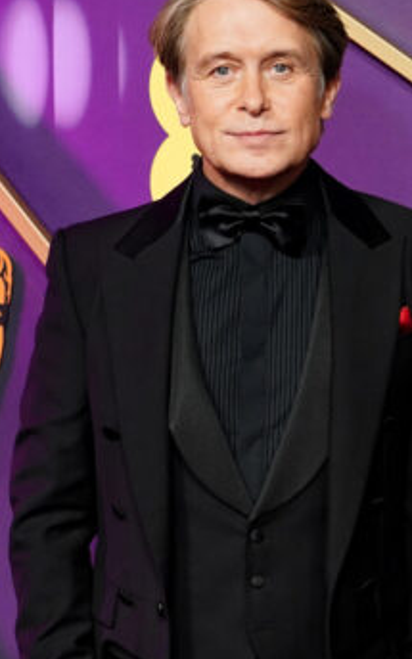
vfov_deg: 13.8
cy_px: 399
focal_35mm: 151
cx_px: 652
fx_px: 2713
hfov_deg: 8.5
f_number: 5
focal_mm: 51
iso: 1600
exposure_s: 1/200
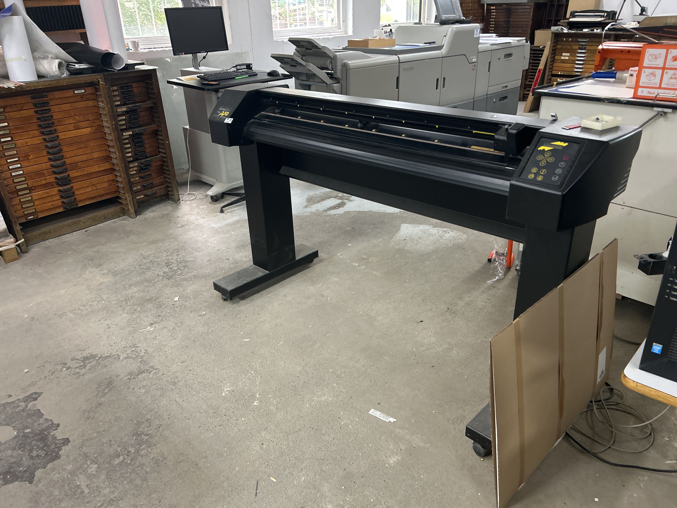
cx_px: 338
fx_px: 508
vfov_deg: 53.1
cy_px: 254
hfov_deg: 67.3
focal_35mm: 26
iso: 320
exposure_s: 1/50
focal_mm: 5.7
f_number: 1.5
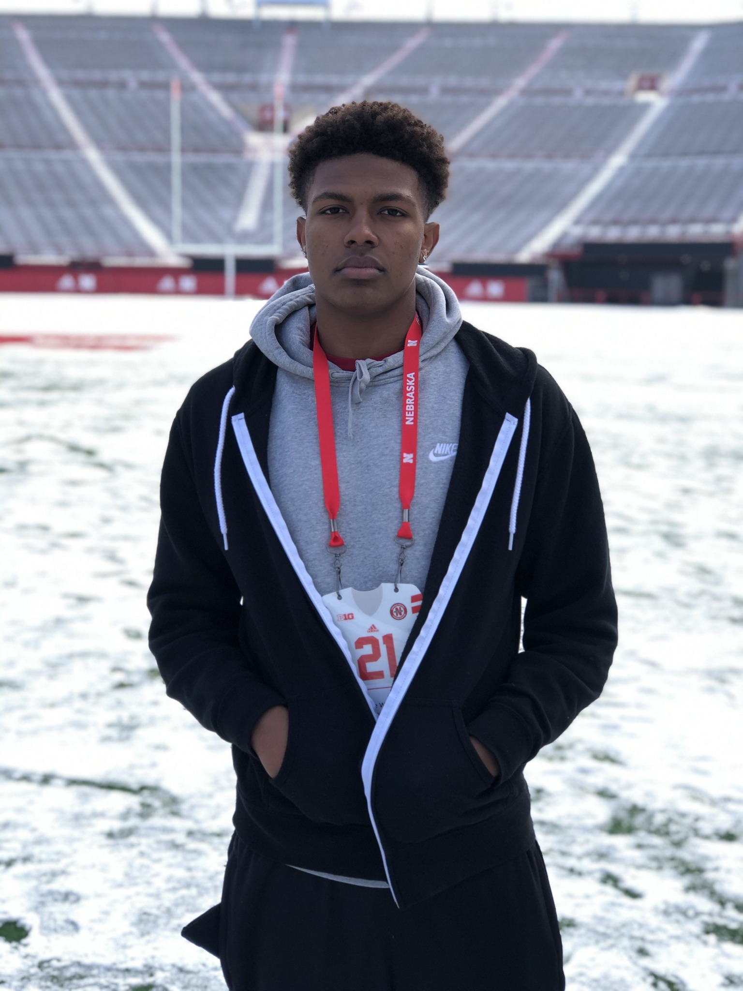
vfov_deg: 33.8
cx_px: 372
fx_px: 1631
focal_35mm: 57
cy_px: 496
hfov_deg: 25.7
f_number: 2.8
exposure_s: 1/120
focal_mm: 6.6
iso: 20
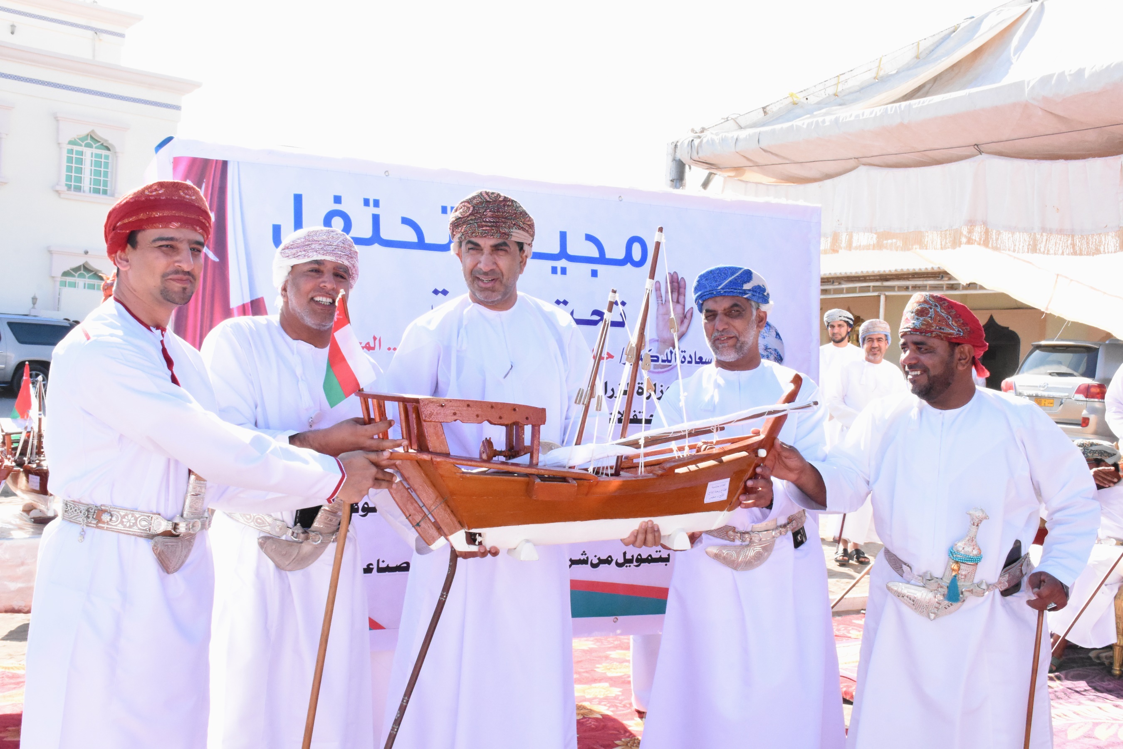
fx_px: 1263
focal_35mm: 40
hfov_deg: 47.9
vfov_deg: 33.0
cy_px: 374
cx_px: 562
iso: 5000
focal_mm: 27
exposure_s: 1/1000
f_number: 16
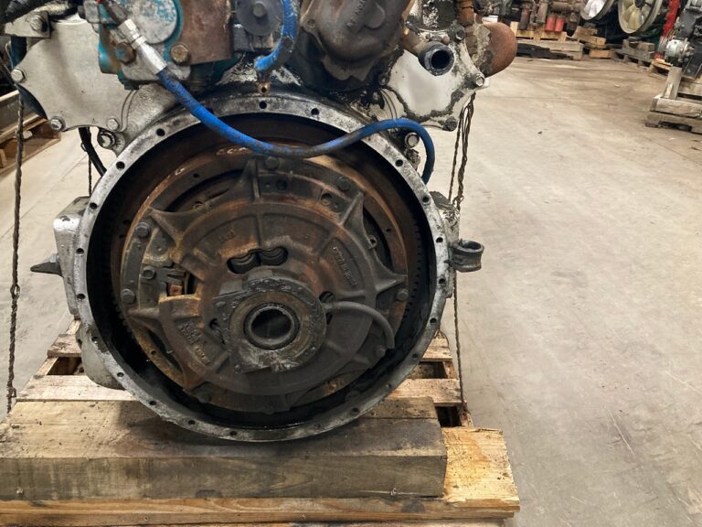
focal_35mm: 28
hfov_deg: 63.4
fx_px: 568
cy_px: 264
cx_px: 351
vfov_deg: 49.7
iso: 320
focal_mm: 3.99
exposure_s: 1/30
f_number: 1.8
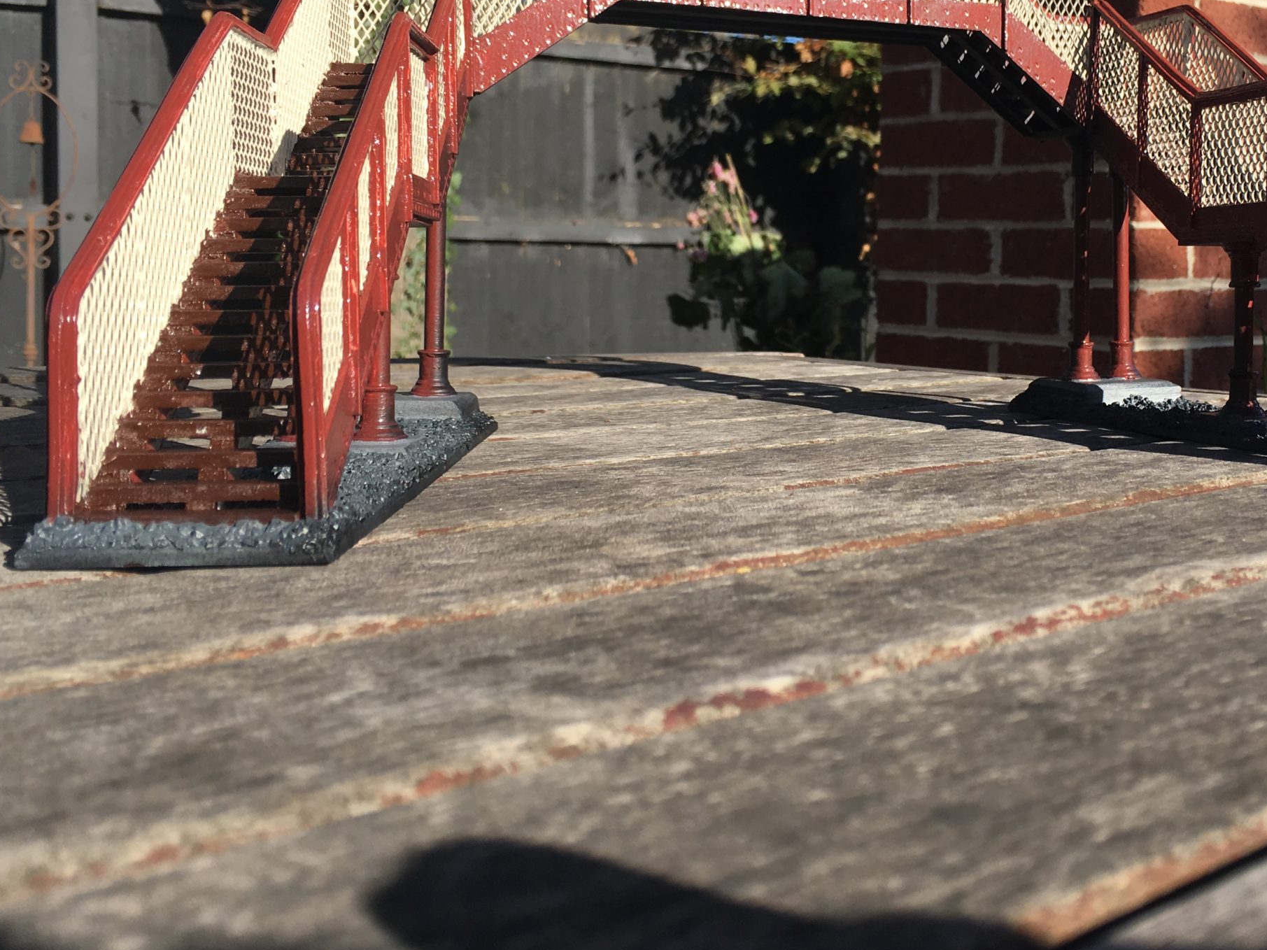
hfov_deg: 45.2
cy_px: 309
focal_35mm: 41
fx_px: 1501
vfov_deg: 34.8
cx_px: 823
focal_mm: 4.15
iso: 25
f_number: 2.2
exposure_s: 1/962
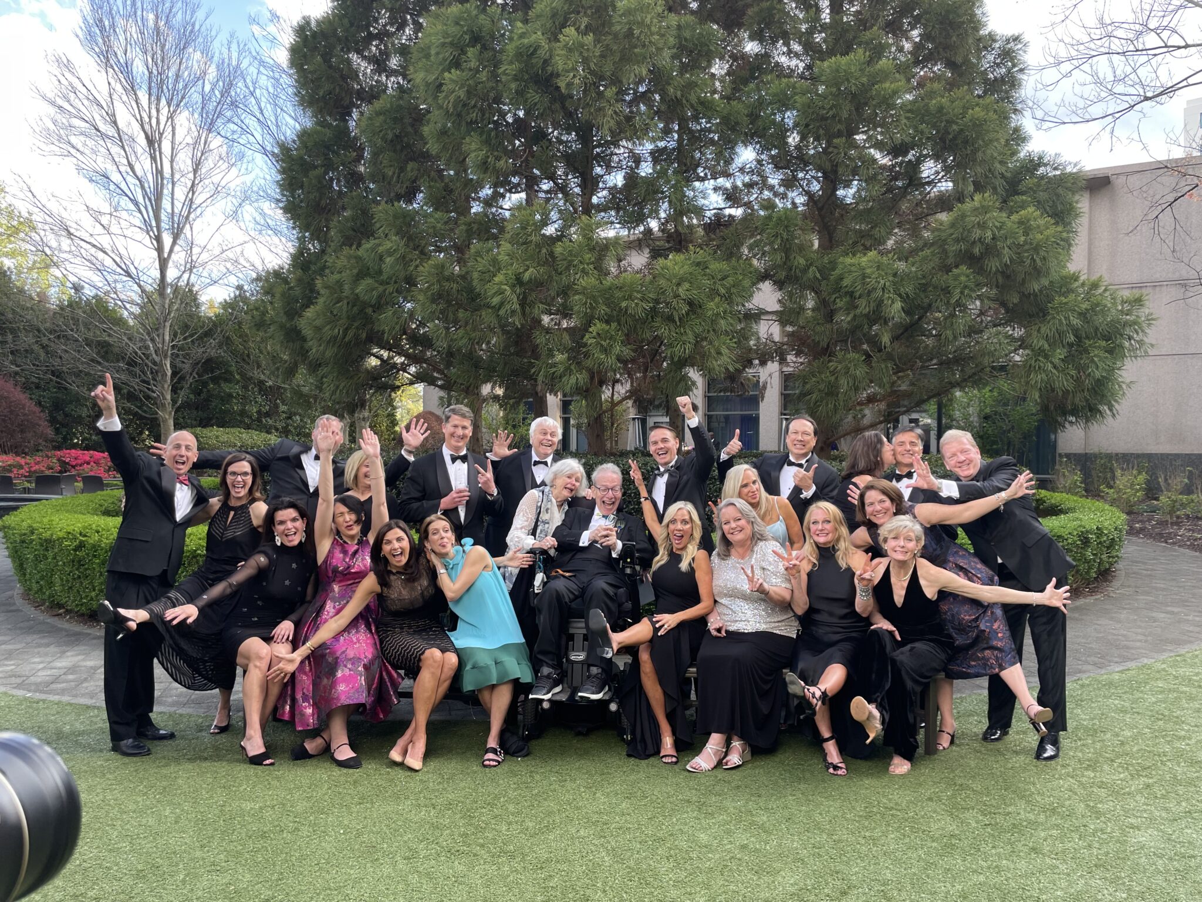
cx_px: 601
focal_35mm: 26
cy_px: 451
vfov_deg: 53.1
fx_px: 903
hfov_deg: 67.3
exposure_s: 1/165
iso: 32
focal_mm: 4.2
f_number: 1.6
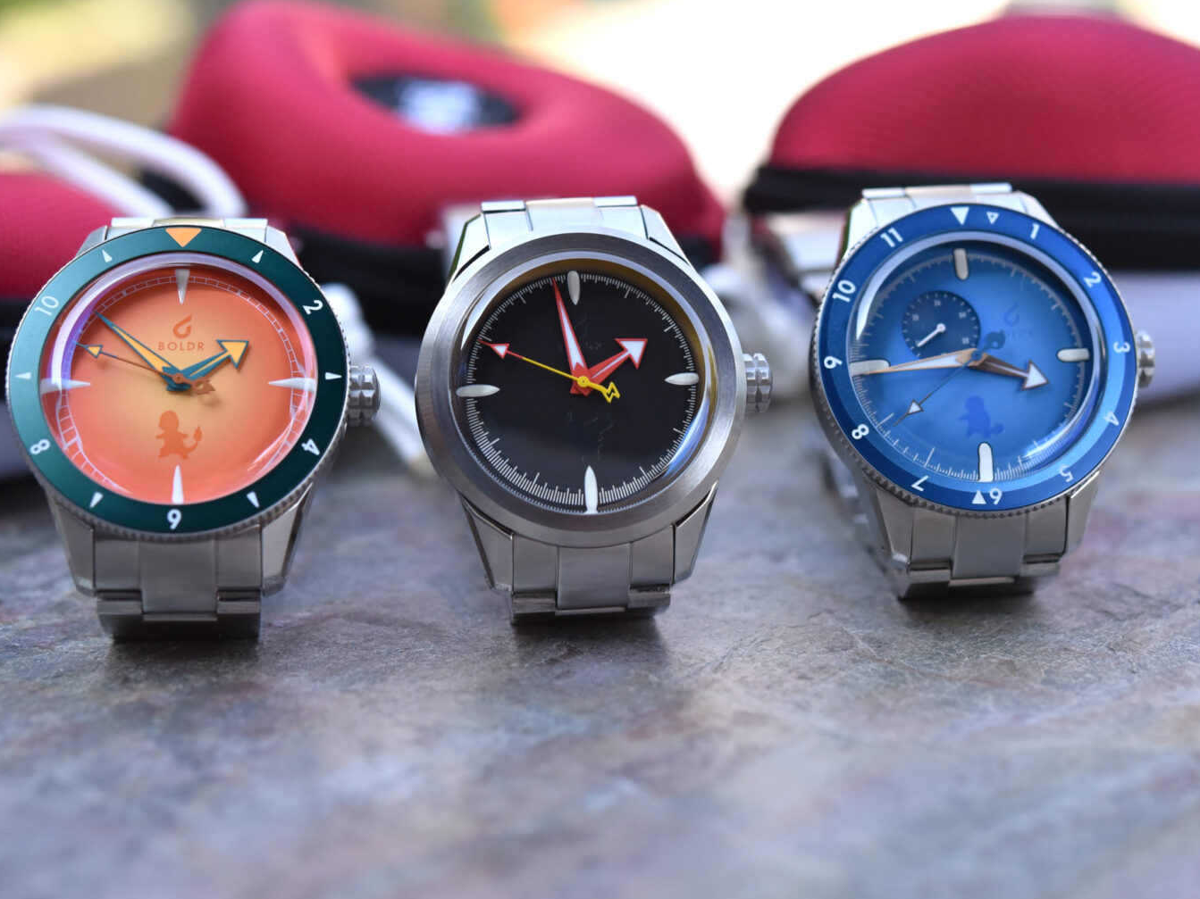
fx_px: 2288
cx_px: 555
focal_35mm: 66
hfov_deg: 29.4
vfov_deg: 22.3
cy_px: 448
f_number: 5.6
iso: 2000
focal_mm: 60
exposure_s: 1/2500
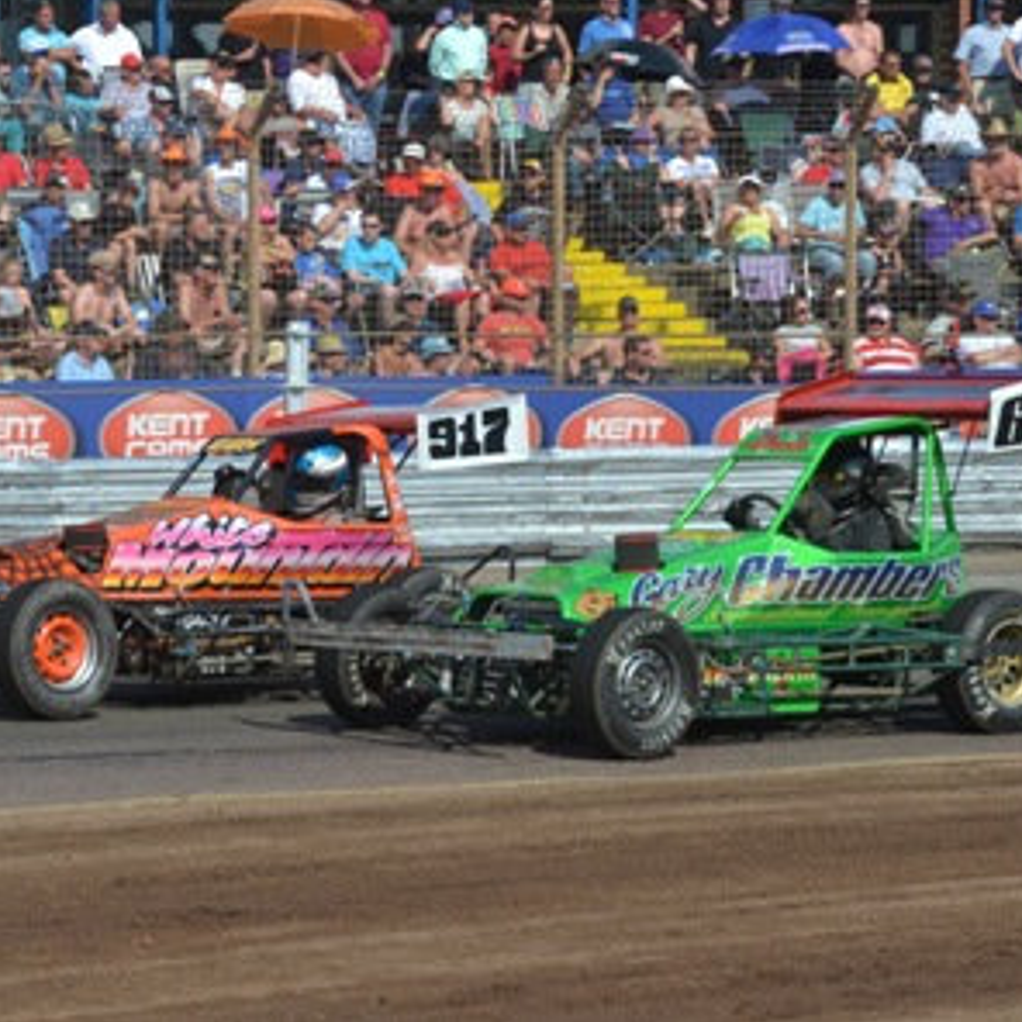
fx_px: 4509
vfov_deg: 12.9
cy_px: 509
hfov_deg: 12.9
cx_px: 407
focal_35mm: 135
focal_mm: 70
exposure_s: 1/2000
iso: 400
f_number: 8
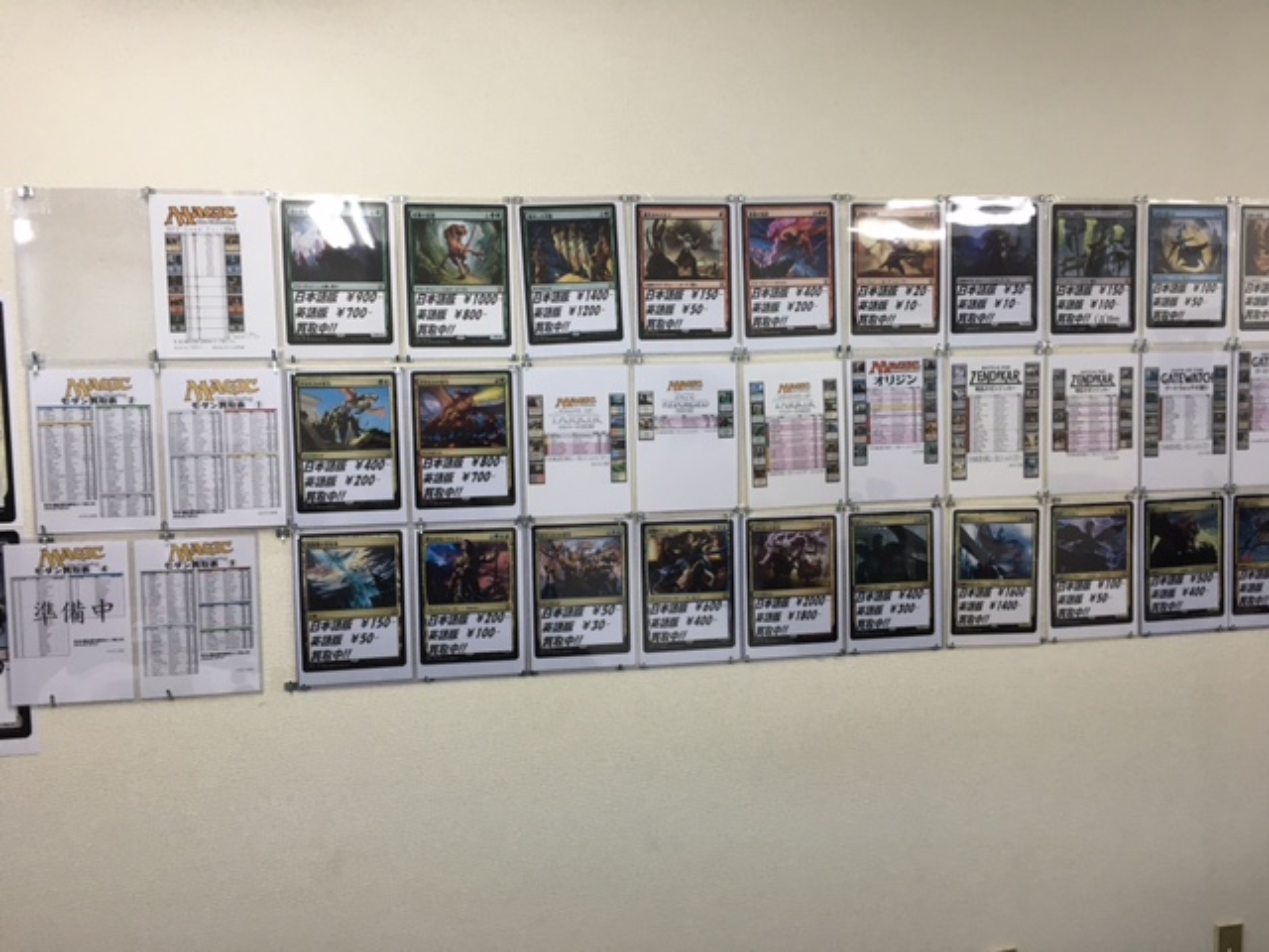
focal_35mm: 29
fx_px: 1063
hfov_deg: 61.7
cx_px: 634
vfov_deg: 48.2
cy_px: 476
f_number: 2.2
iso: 25
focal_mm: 4.15
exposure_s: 1/30
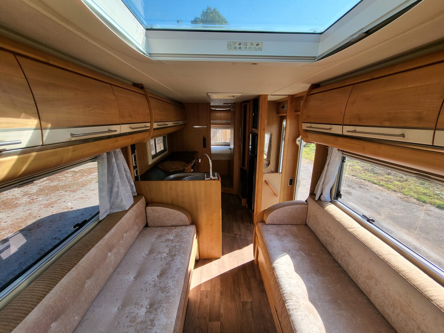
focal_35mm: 13
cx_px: 222
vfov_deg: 89.9
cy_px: 166
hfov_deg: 106.2
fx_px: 167
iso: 32
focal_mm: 1.74
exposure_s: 1/222
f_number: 2.2
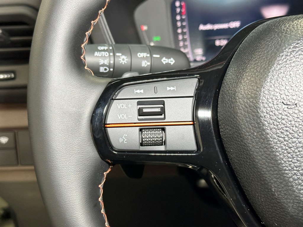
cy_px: 114
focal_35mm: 48
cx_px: 152
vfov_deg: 30.3
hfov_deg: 39.7
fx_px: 420
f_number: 1.78
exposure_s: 1/40
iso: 400
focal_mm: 6.86
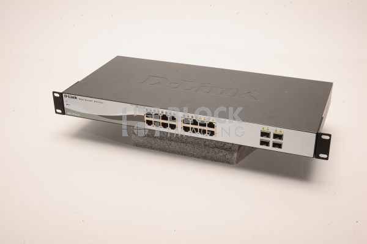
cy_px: 122
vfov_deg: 26.9
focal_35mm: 50
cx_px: 184
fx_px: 509
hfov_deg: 39.6
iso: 320
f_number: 20
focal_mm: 50
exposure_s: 1/125
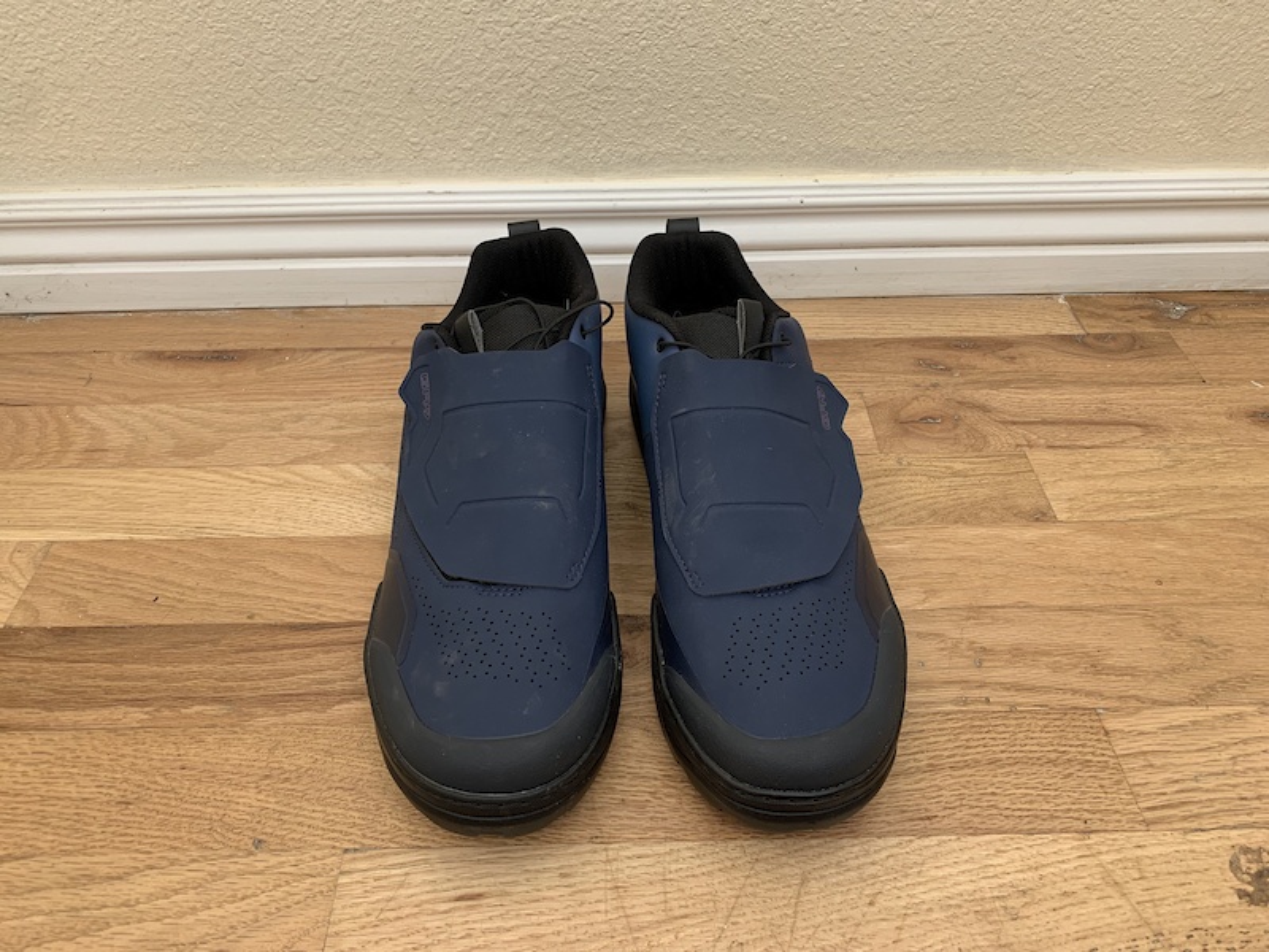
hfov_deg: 67.3
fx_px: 953
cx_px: 634
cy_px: 476
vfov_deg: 53.1
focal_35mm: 26
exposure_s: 1/121
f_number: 1.8
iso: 64
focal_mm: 4.25
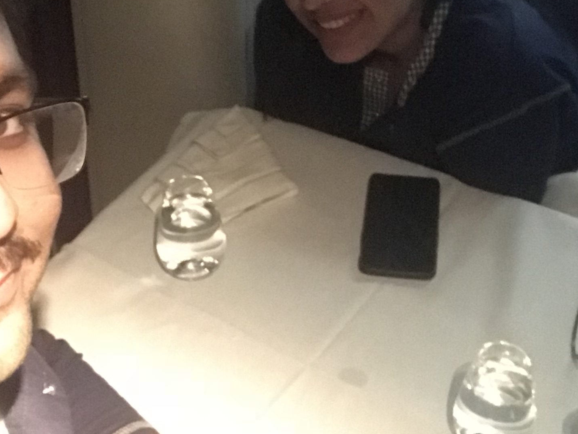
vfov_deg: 21.3
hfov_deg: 28.2
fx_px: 1152
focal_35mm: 69
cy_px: 191
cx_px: 291
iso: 1250
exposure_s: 1/15
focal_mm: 2.87
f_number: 2.2
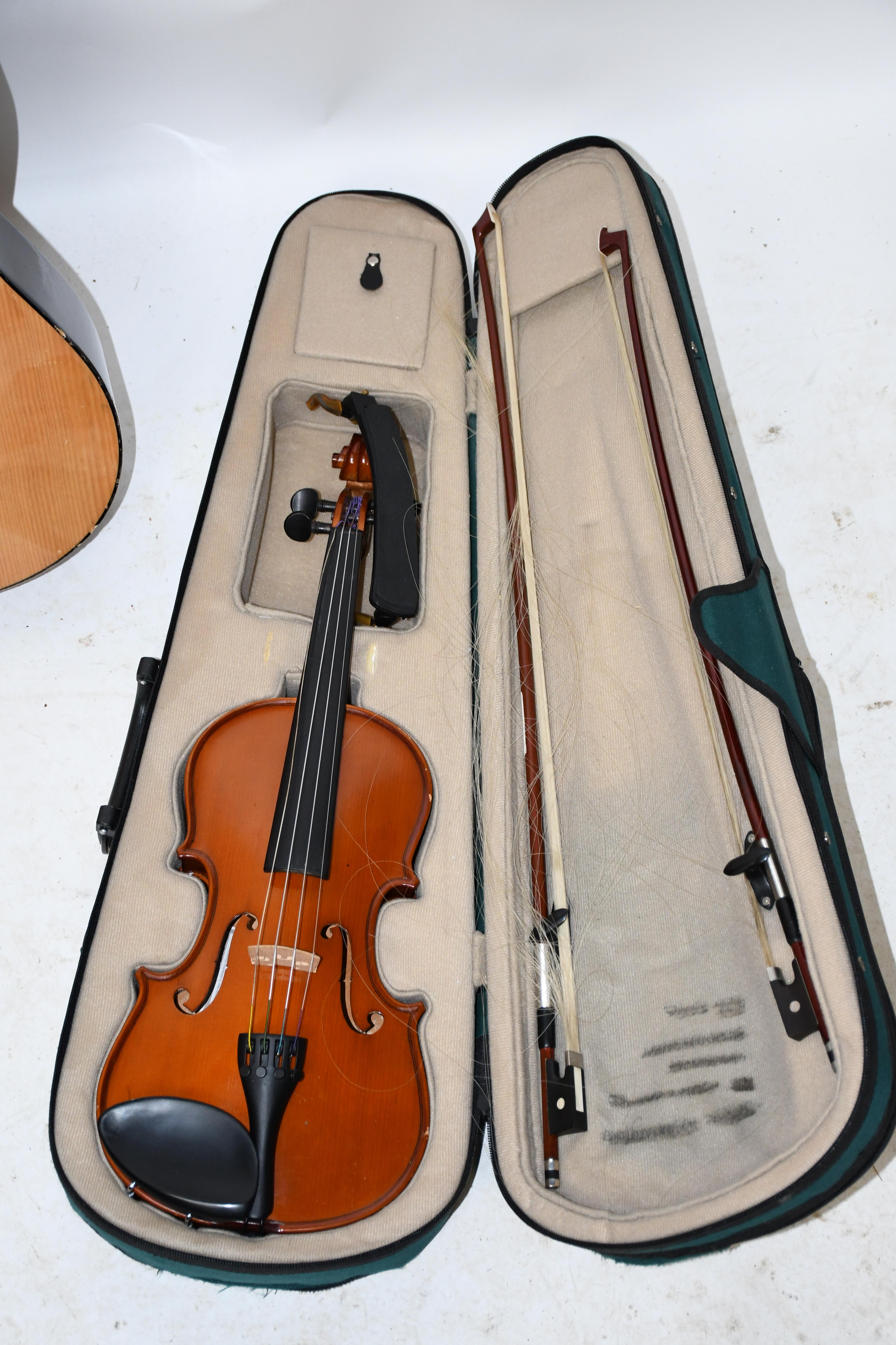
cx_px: 448
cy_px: 672
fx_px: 2352
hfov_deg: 21.6
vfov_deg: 31.9
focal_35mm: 63
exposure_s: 1/100
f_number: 5.6
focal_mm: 42
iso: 1250
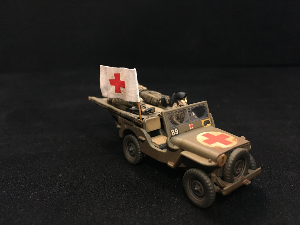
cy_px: 112
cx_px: 150
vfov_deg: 48.2
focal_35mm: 29
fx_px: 251
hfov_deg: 61.7
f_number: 2.2
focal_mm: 4.15
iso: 250
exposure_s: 1/33
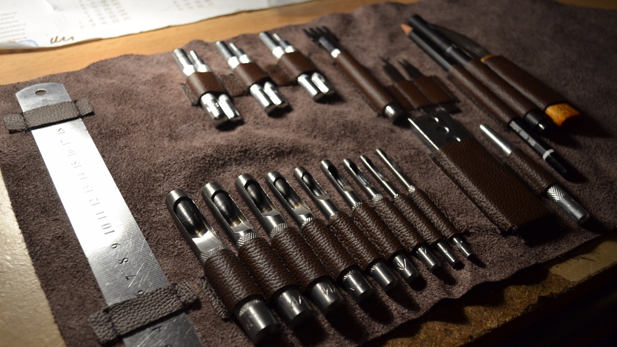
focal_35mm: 38
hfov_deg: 52.8
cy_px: 203
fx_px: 622
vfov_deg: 31.1
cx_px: 308
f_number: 4
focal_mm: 24
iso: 400
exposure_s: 1/60
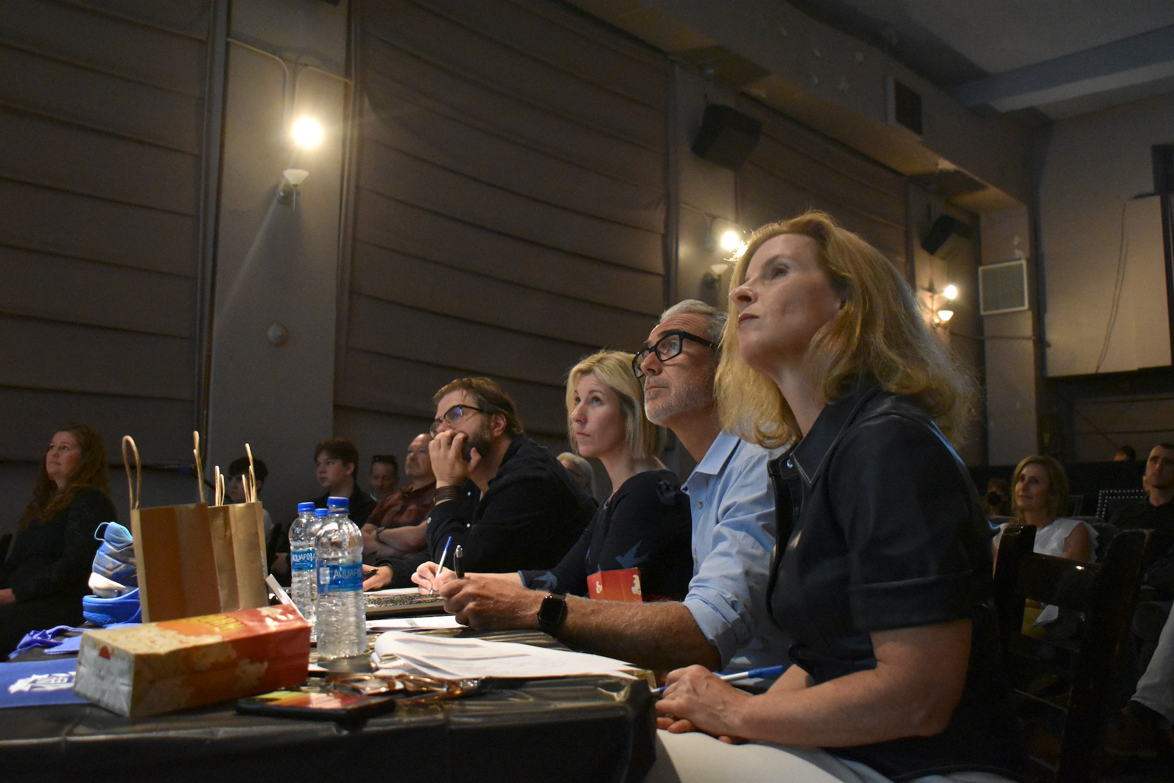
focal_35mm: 39
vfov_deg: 34.2
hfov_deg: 49.6
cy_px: 392
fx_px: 1272
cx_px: 587
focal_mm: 26
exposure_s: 1/60
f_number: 4
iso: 5000
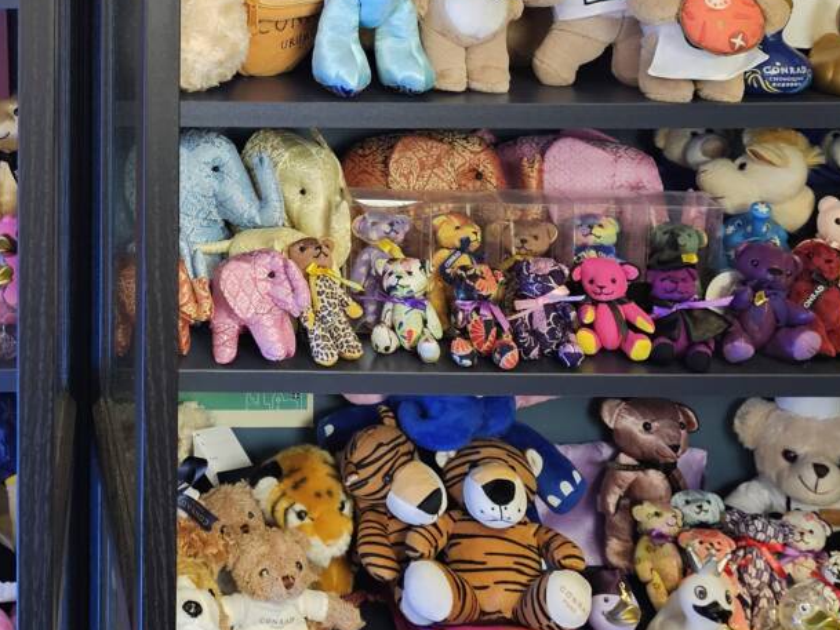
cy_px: -62
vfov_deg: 23.7
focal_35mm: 58
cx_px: 41
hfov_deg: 31.3
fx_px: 1408
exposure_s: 1/33
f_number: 1.7
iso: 640
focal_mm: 6.3
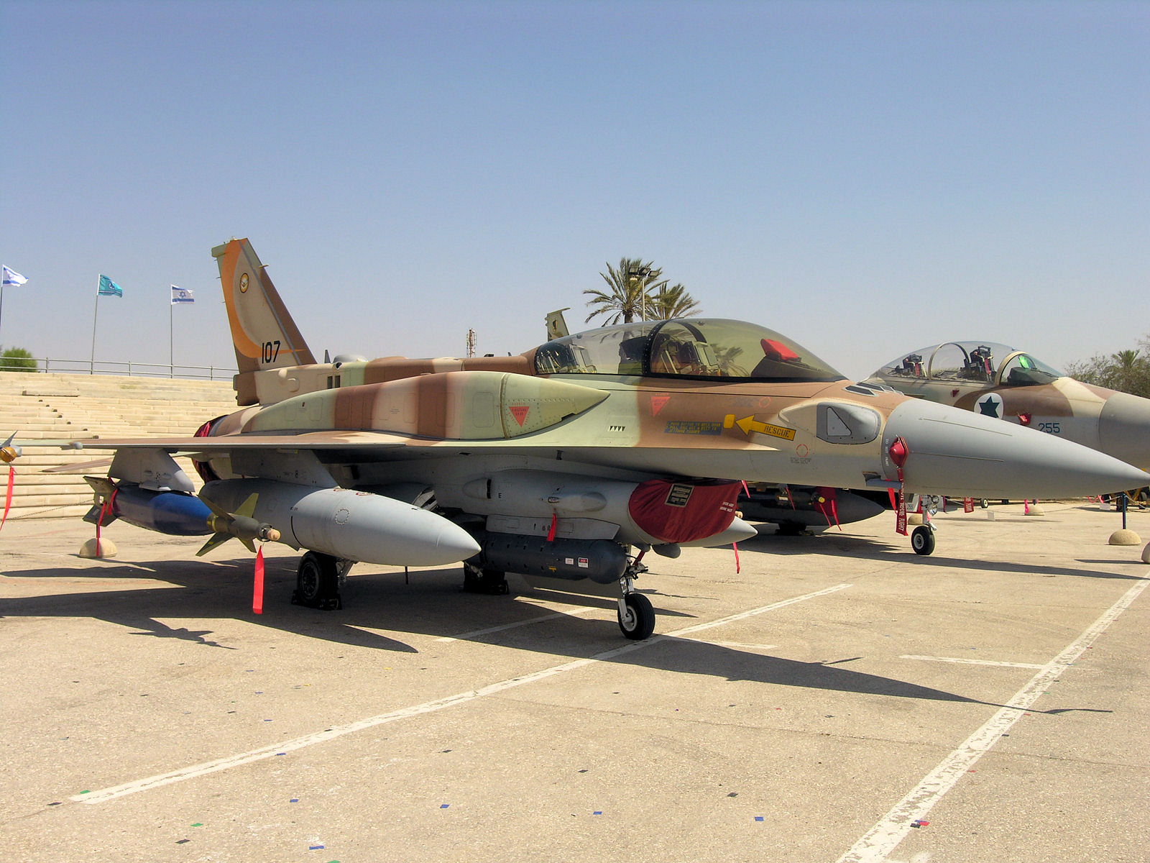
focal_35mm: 34
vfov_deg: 41.8
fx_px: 1130
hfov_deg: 54.0
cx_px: 575
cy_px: 432
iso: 50
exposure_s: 1/256
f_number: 6.6
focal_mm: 8.7
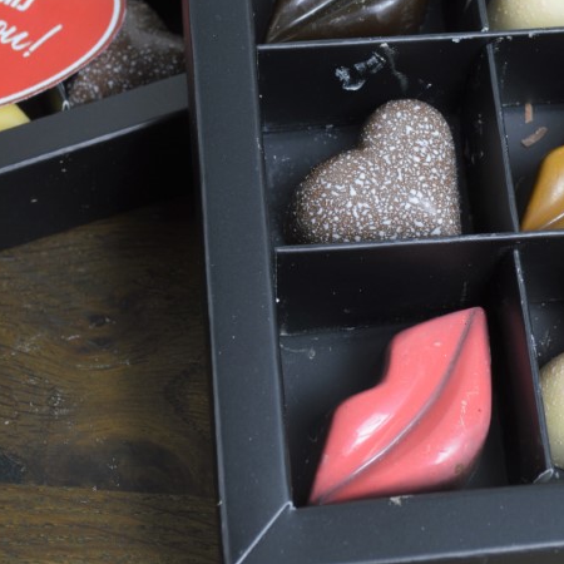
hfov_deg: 20.2
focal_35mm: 85
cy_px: 124
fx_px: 1567
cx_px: 432
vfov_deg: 20.2
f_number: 6.3
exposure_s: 1/2.5
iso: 100
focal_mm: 26
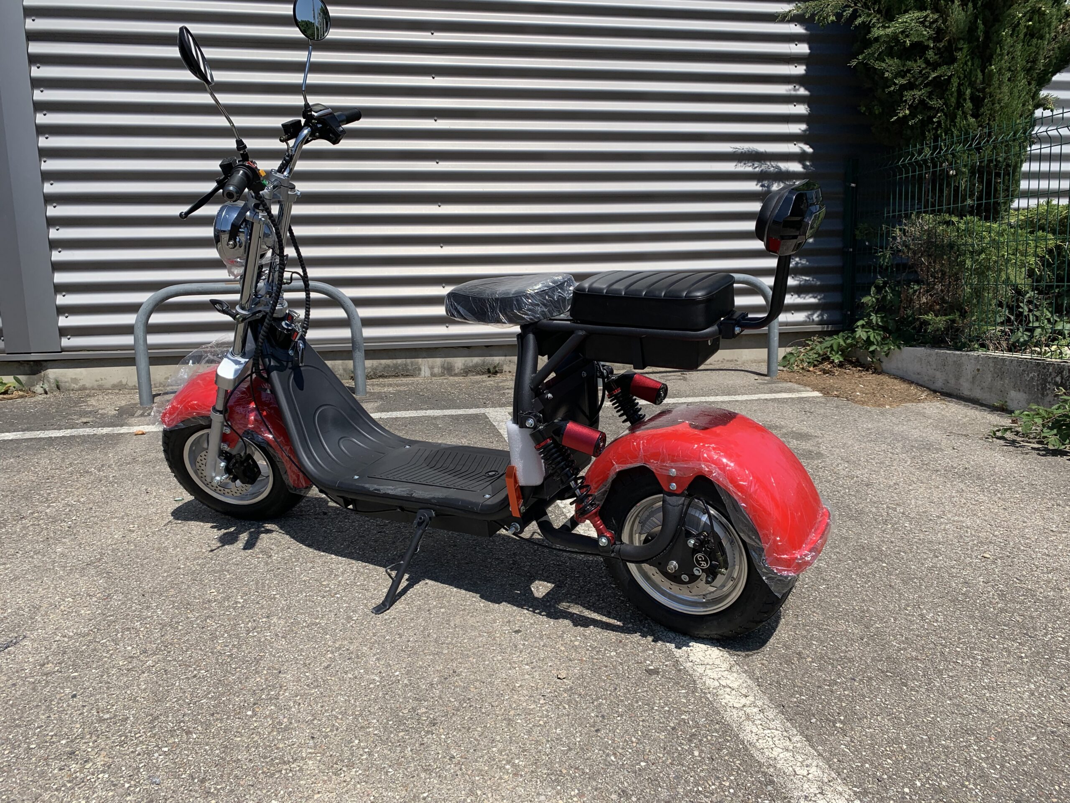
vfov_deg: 53.1
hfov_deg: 67.3
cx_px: 535
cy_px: 402
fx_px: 804
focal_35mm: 26
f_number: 1.8
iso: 25
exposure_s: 1/3650
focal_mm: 4.25
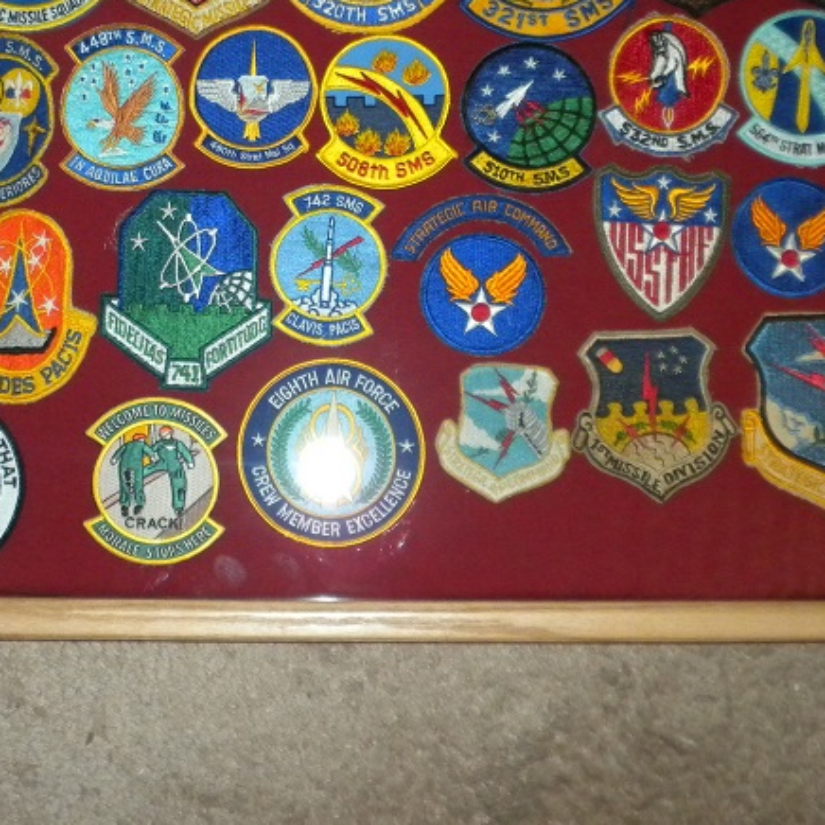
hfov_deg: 28.4
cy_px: 272
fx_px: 1618
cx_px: 278
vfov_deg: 28.4
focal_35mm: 60
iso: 400
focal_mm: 6.6
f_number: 3.5
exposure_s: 1/30
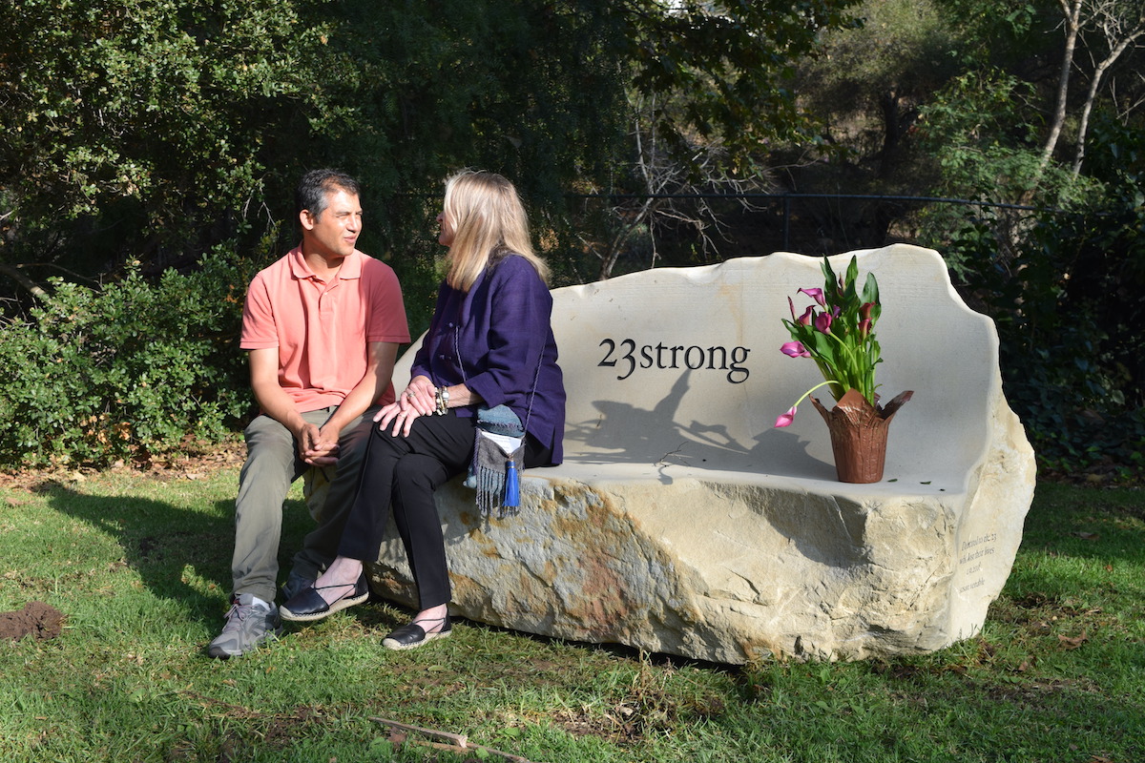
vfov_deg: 31.9
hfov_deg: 46.4
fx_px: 1336
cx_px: 572
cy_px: 382
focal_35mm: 42
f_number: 9
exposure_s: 1/320
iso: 200
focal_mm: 28
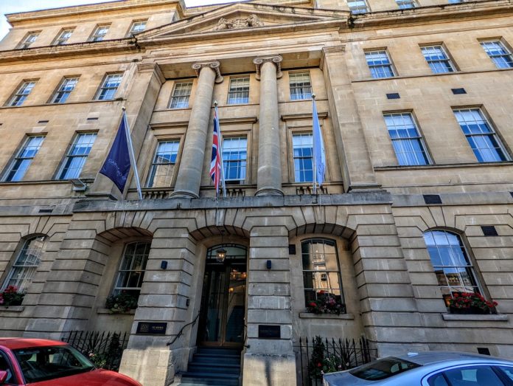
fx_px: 237
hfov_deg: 94.5
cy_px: 193
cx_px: 256
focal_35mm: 16
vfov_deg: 78.2
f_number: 2.2
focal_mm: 2.35
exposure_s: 1/428
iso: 47
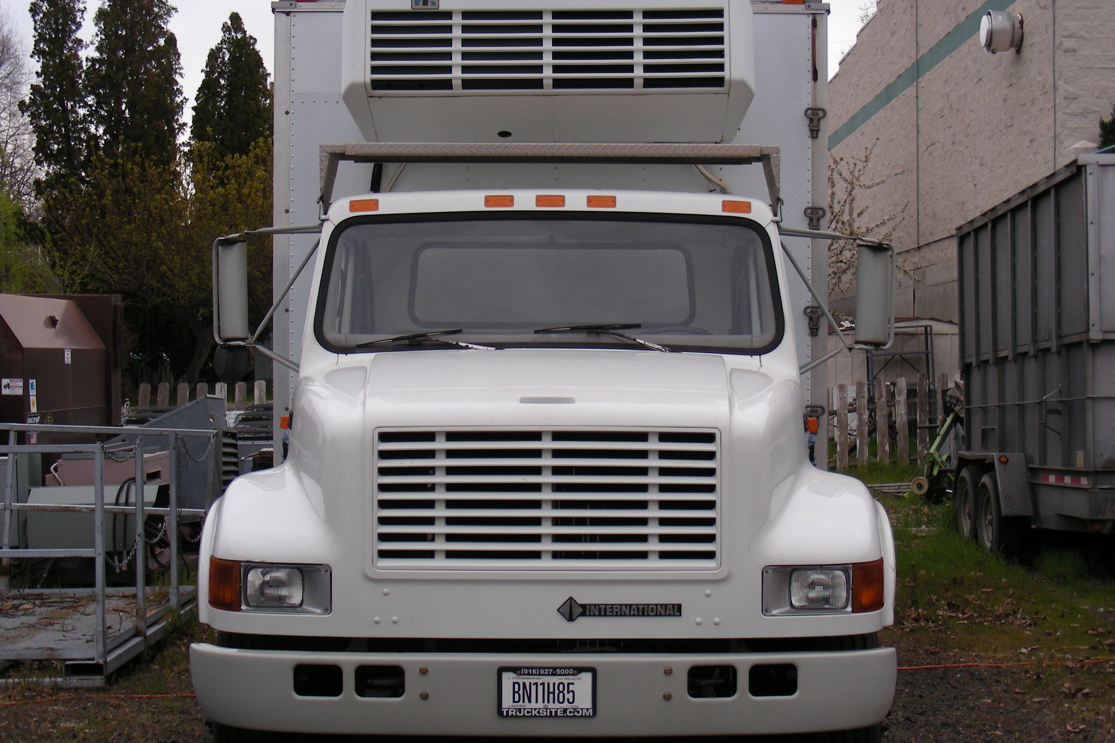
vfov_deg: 24.2
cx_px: 556
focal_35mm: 56
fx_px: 1734
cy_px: 353
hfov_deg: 35.6
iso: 50
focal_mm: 8.8
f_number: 3.5
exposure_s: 1/65.6
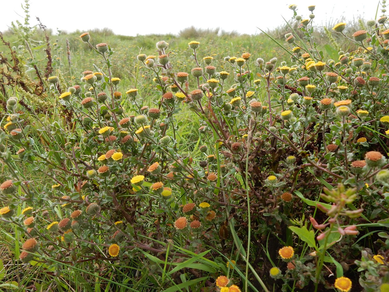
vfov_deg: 39.7
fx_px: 405
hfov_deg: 51.4
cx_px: 194
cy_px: 146
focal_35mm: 36
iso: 125
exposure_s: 1/400
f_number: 4
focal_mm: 6.4
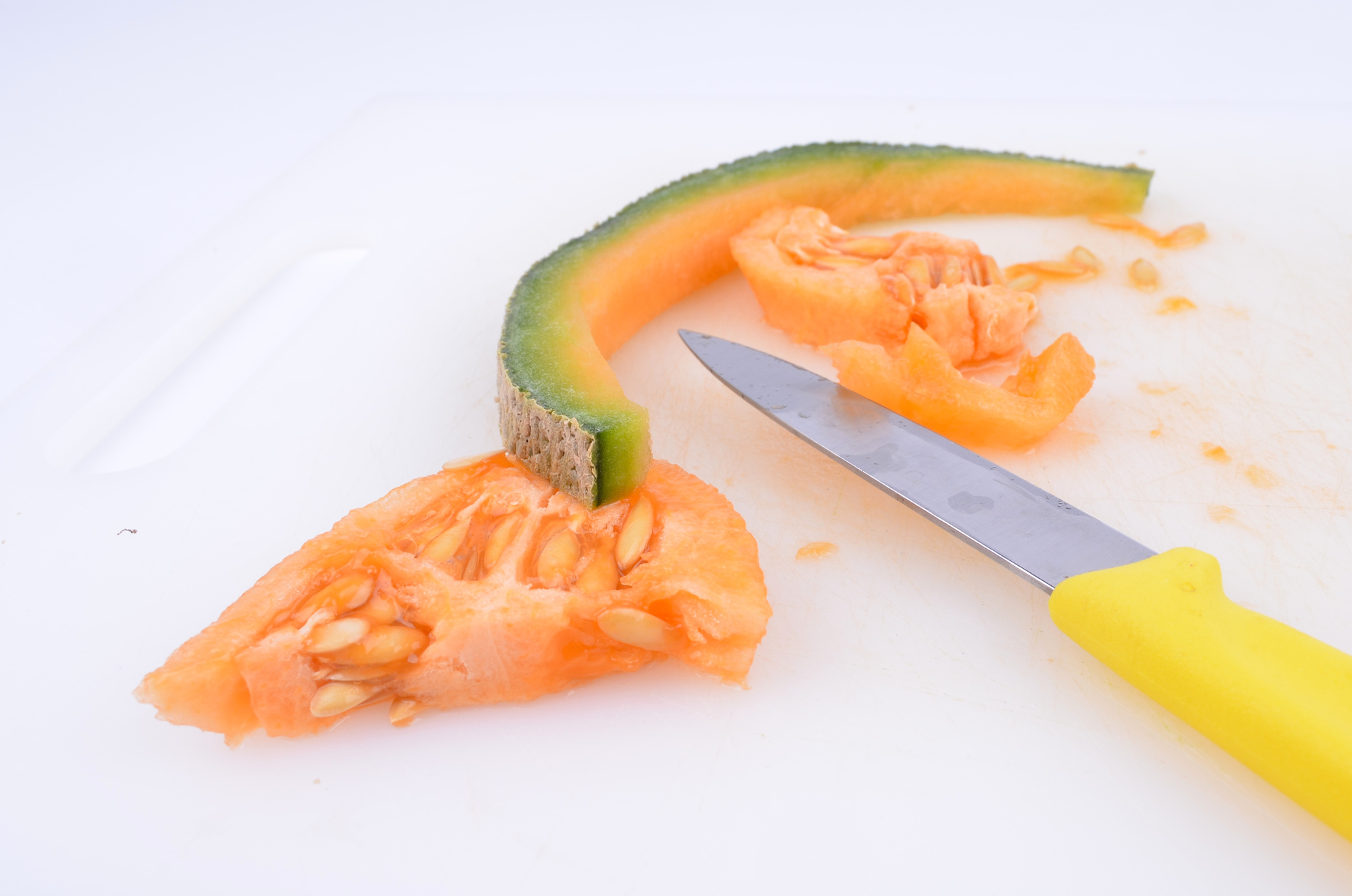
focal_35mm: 37
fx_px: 1387
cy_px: 461
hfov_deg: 51.9
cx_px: 727
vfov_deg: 35.8
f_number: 11
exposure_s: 1/60
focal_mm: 22
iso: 100
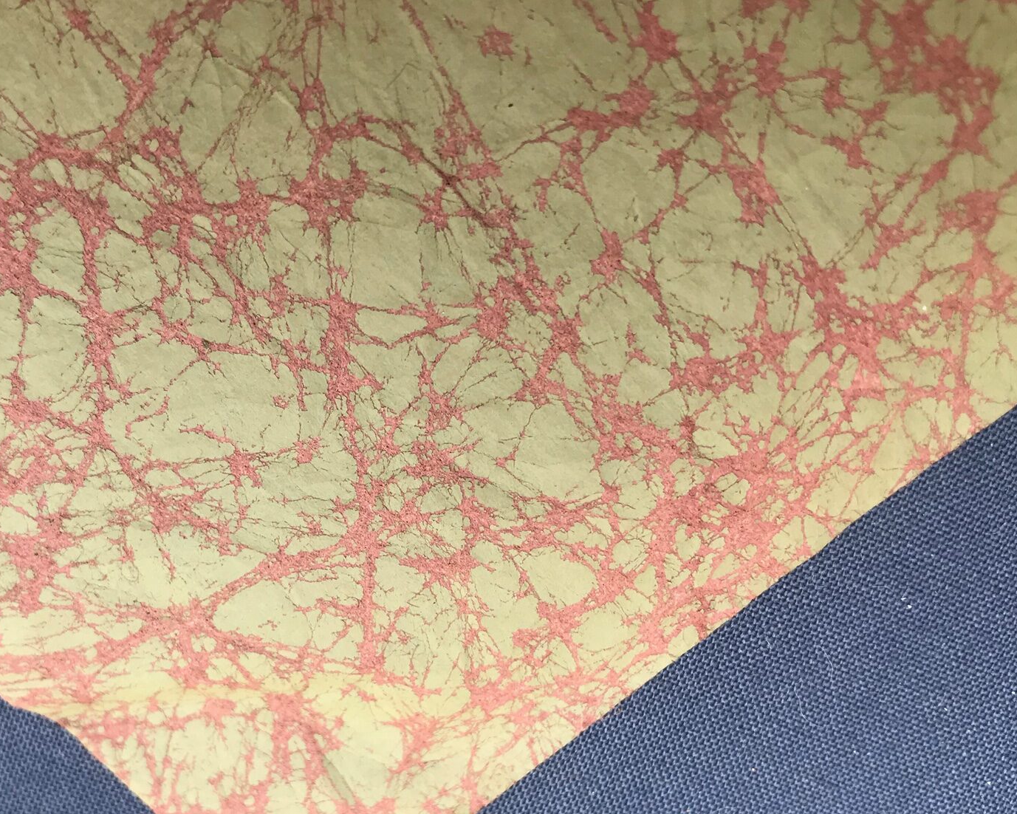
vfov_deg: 36.9
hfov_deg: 45.3
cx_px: 371
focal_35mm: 40
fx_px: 1204
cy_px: 546
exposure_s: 1/129
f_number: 1.8
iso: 20
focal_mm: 3.99
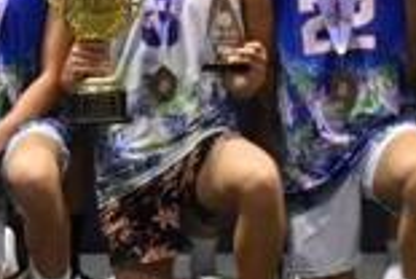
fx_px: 1944
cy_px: -129
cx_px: 233
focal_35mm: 168
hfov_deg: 12.2
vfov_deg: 8.1
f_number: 4.2
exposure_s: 1/80
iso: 3200
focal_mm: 29
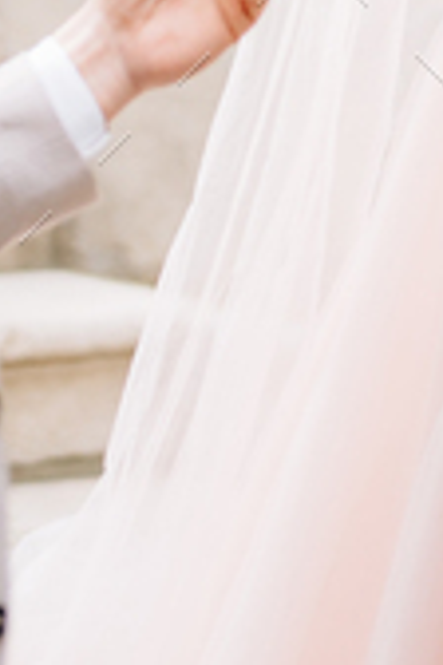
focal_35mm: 264
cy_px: -675
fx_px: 4873
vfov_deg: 7.5
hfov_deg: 5.2
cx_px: 293
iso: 200
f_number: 1.4
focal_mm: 50
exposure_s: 1/800
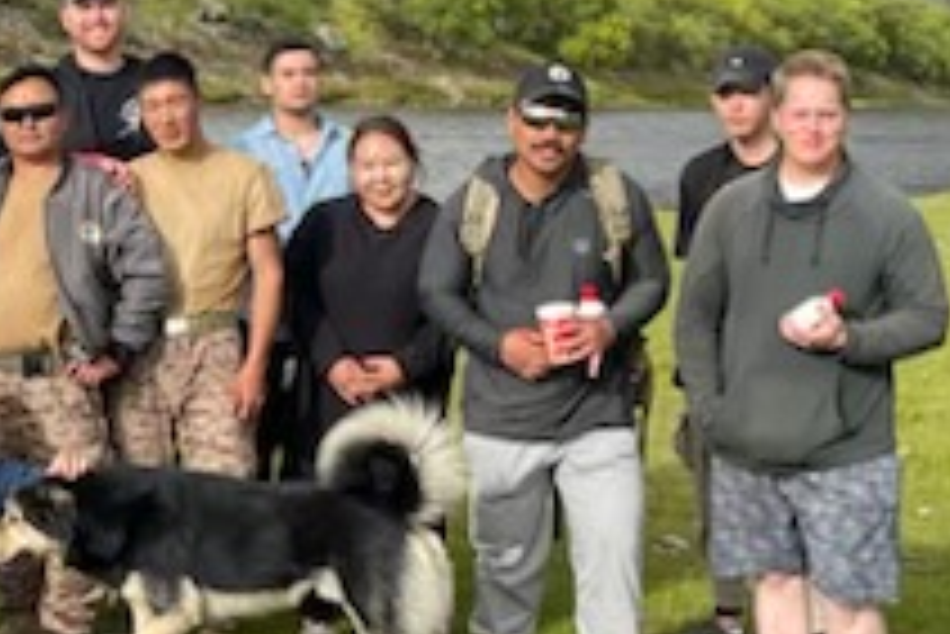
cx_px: 59
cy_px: 166
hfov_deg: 23.9
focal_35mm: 82
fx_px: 2165
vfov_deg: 16.6
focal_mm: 5.1
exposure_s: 1/2597
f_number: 1.6
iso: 50
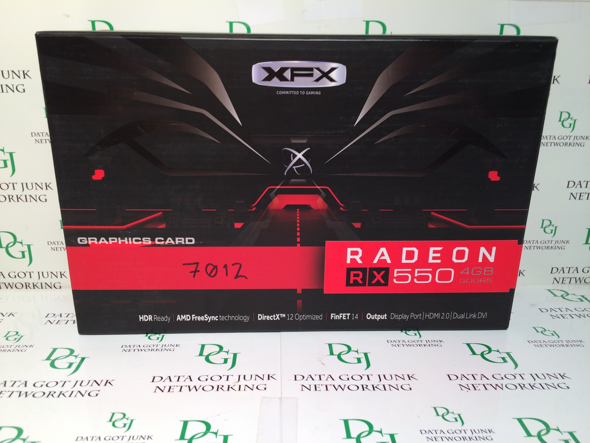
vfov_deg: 48.2
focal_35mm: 29
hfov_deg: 61.7
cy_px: 222
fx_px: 494
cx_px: 295
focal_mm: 4.15
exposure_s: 1/60
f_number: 2.2
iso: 40
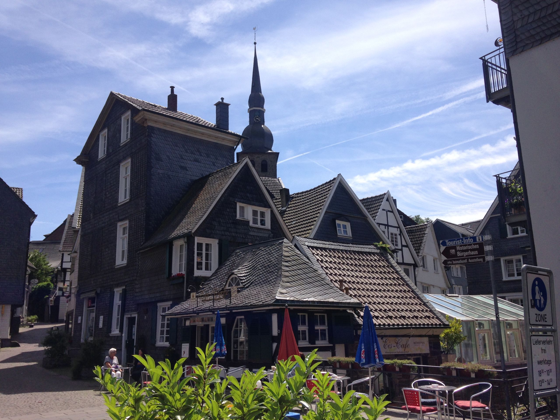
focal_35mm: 33
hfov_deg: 55.4
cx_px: 280
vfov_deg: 42.9
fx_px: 534
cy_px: 210
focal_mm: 4.12
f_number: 2.4
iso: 50
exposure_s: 1/1748
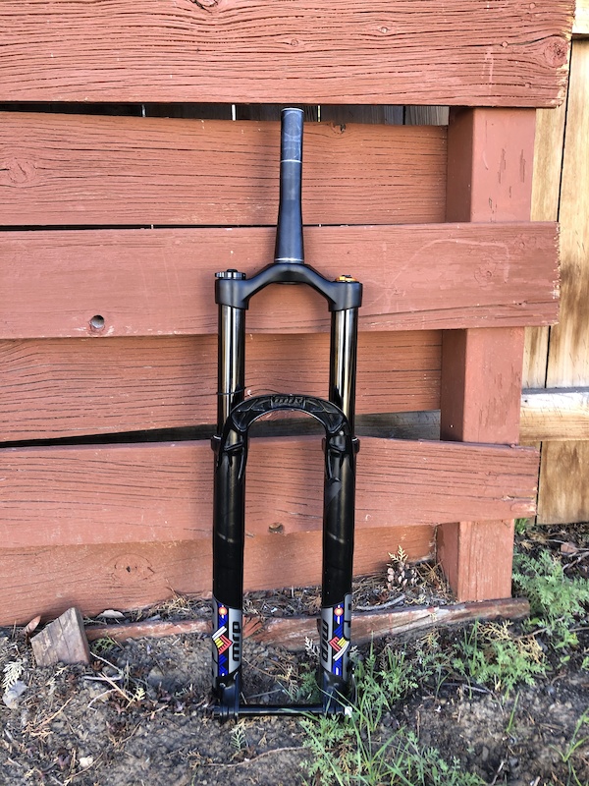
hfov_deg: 49.7
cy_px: 393
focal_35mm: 28
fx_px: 635
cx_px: 294
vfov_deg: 63.4
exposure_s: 1/120
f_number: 1.8
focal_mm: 3.99
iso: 50
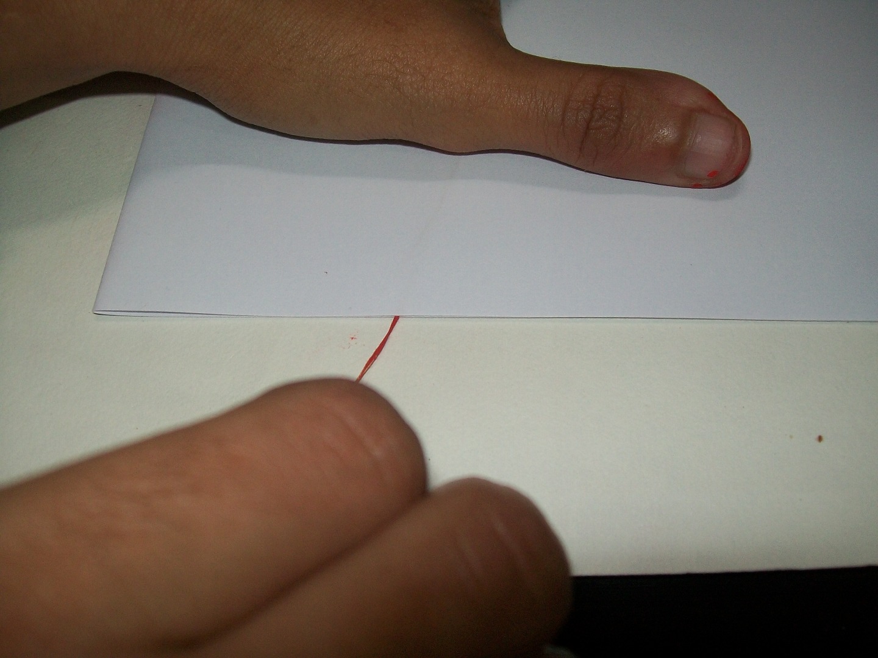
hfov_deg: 51.4
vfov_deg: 39.7
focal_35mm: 36
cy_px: 329
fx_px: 913
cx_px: 439
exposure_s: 1/30
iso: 80
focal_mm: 6
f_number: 2.7
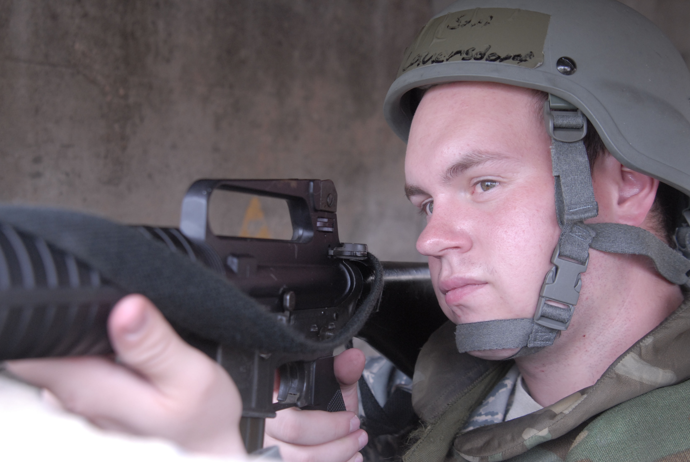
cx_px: 345
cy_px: 231
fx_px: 921
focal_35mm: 48
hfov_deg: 41.1
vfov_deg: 28.2
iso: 400
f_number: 4.5
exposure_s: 1/80
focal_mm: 32
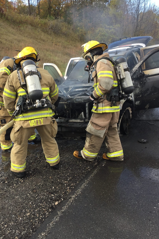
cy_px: 112
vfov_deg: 57.2
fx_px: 219
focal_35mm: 33
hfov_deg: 39.9
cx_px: 67
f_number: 2.2
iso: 32
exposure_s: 1/314
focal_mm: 4.15
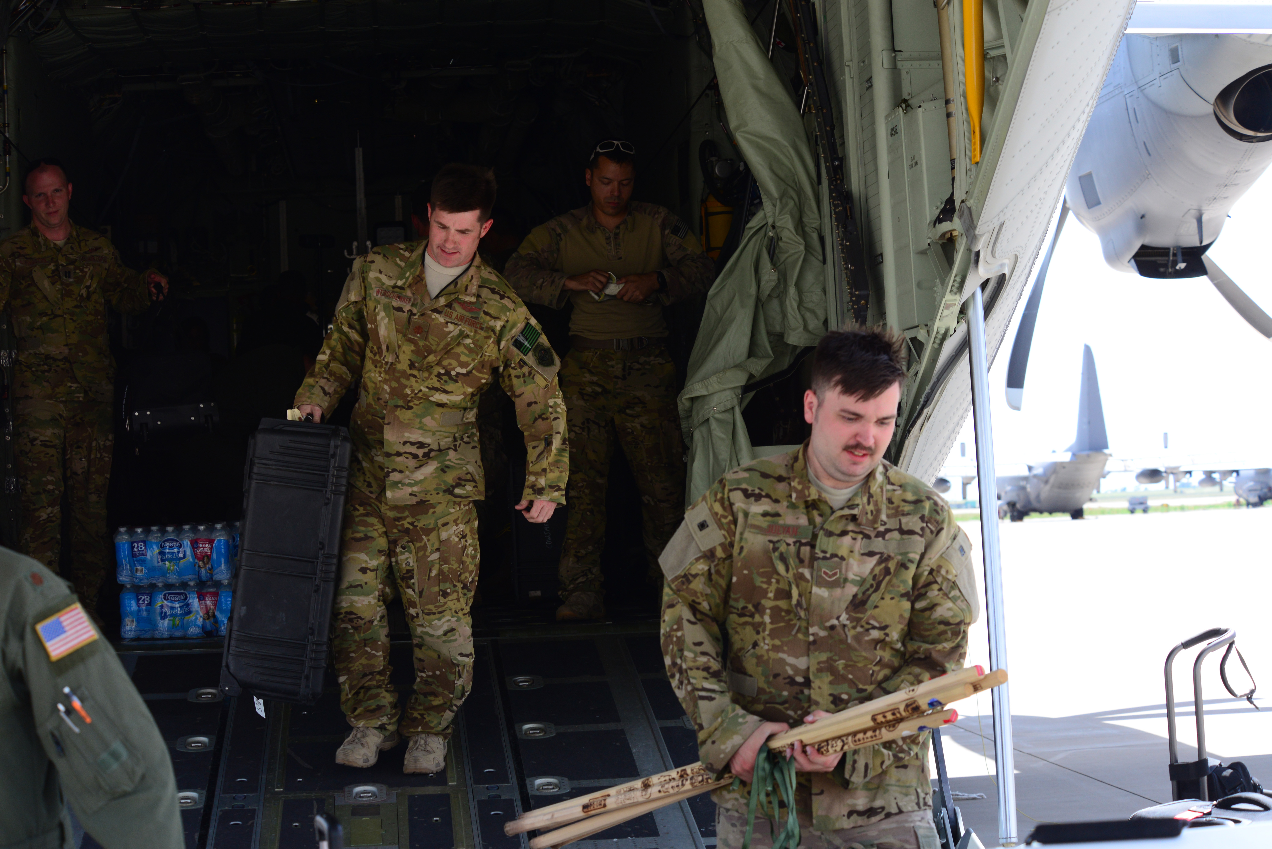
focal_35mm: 80
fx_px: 2828
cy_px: 424
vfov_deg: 17.1
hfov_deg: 25.4
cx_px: 636
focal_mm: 80
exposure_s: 1/640
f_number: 6.3
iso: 640
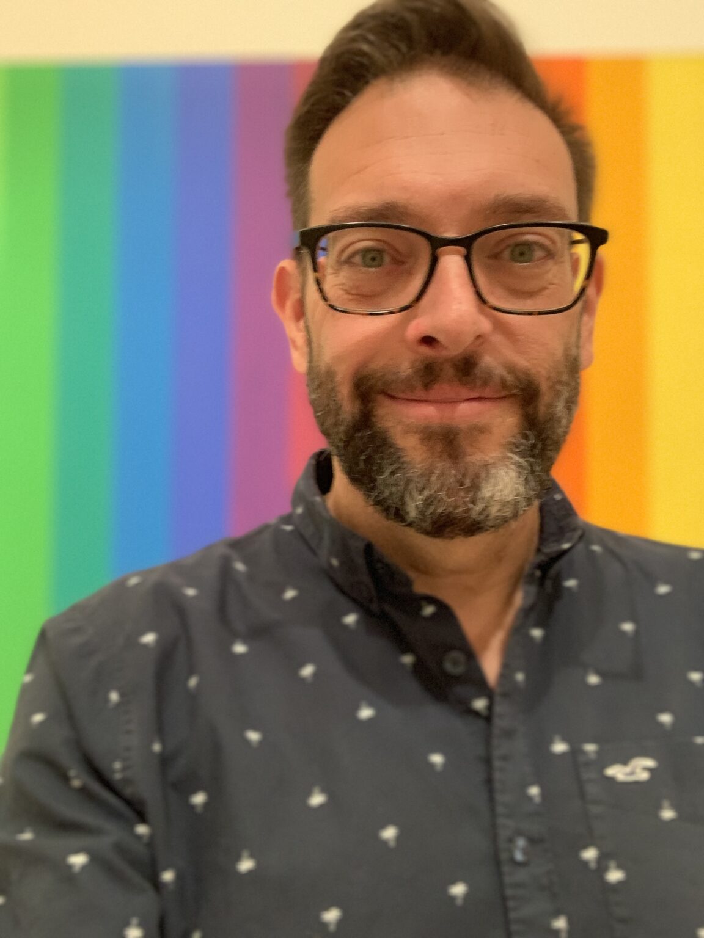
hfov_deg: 44.2
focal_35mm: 32
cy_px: 469
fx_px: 868
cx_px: 352
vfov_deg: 56.8
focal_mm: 2.87
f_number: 2.2
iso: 320
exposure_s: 1/30
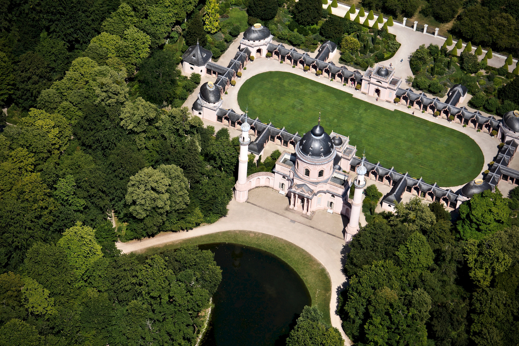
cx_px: 260
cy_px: 173
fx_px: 1355
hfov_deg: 21.7
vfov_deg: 14.6
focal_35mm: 94
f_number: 9
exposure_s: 1/320
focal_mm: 63
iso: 100
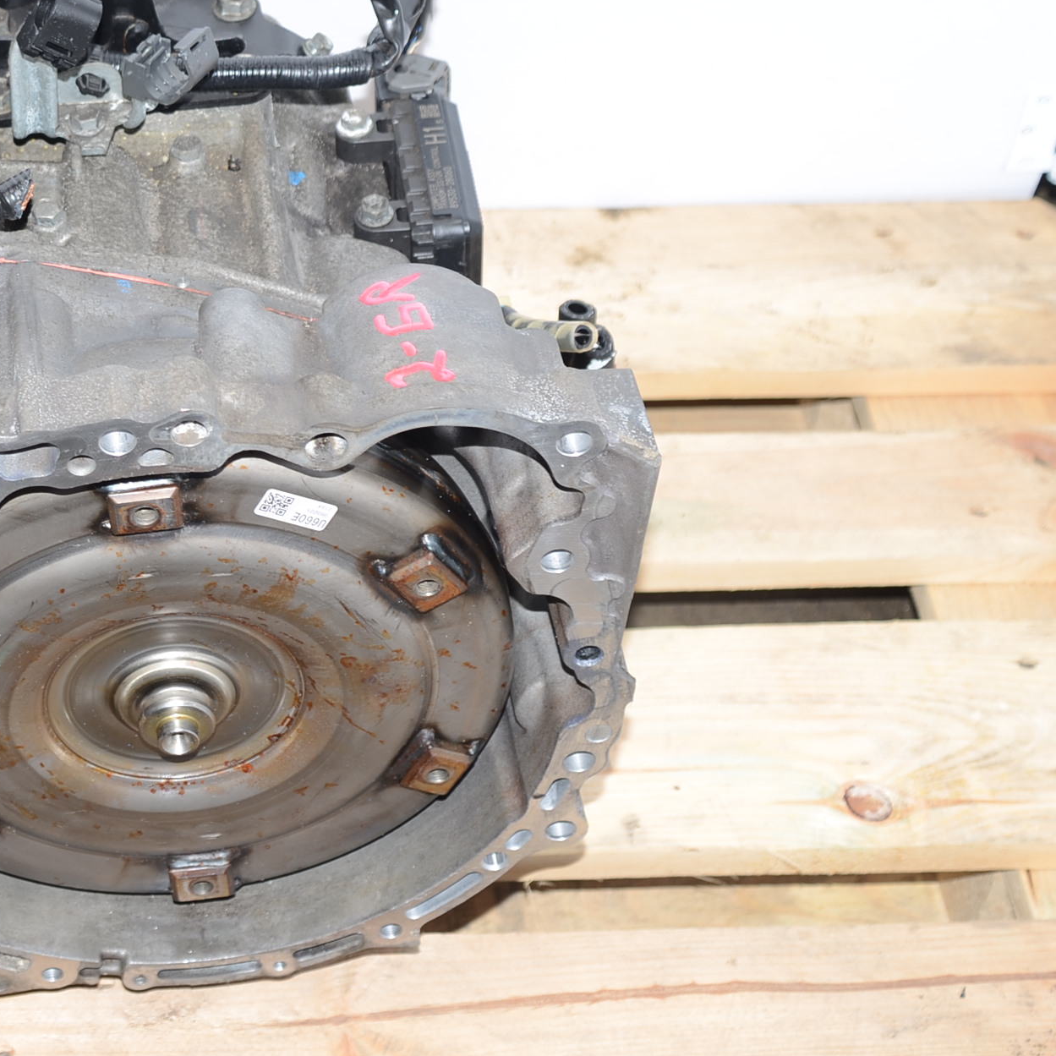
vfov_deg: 19.7
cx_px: 123
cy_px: 449
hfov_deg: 19.4
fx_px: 3032
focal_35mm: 88
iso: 100
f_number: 4.5
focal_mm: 35
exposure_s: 1/100
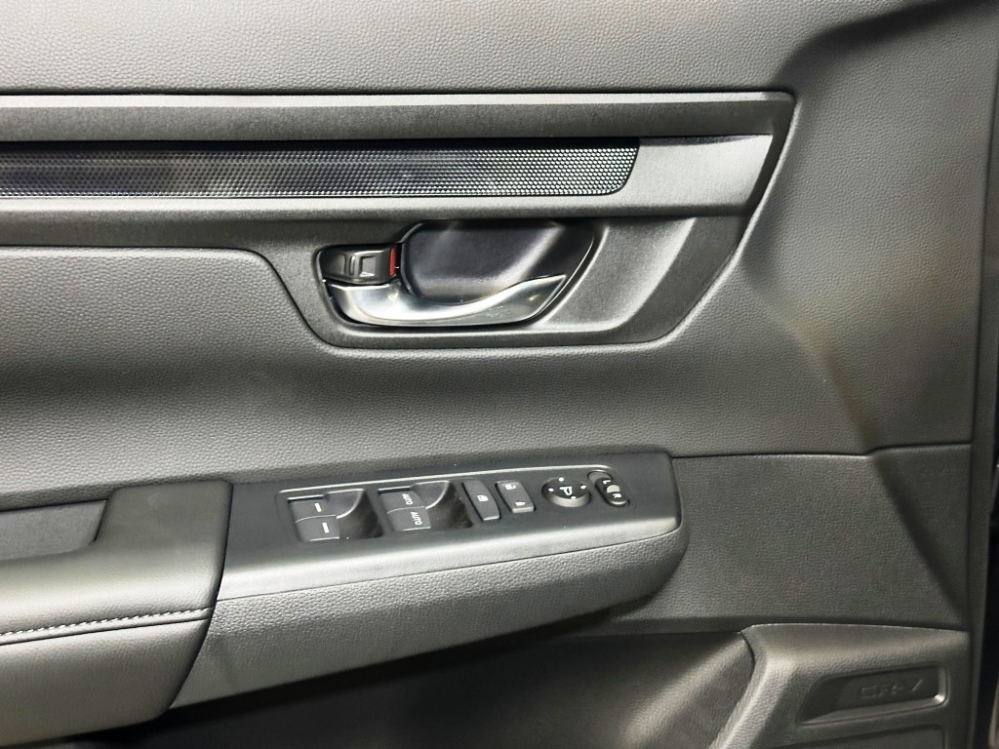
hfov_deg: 39.7
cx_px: 500
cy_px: 374
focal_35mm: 48
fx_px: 1385
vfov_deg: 30.3
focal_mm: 6.86
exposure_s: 1/30
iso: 640
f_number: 1.78
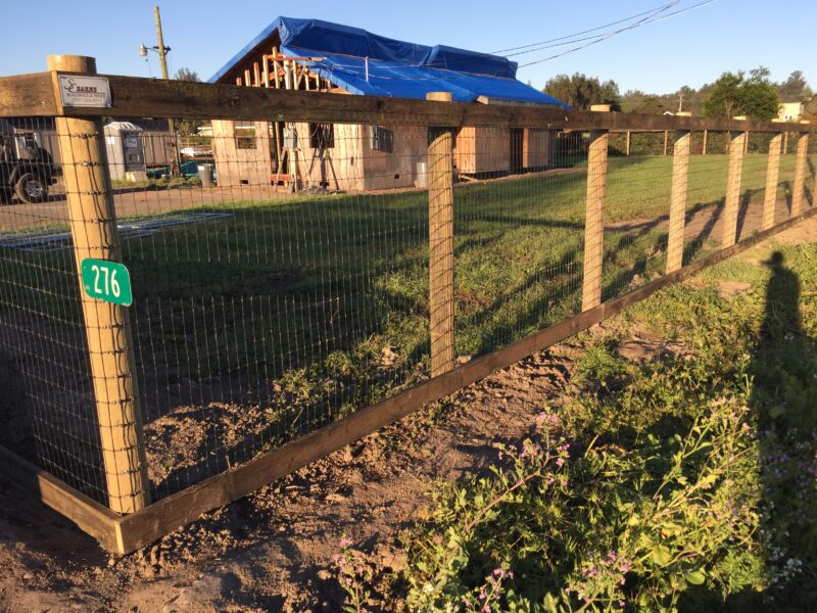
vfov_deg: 48.2
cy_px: 306
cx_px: 408
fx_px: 684
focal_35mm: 29
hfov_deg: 61.7
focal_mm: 4.15
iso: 32
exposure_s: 1/719
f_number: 2.2
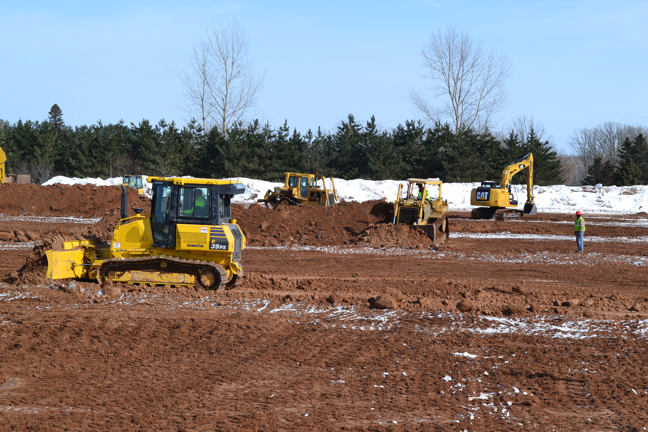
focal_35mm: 82
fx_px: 1485
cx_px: 324
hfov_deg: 24.6
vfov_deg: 16.6
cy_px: 216
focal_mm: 55
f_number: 11
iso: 360
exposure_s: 1/500
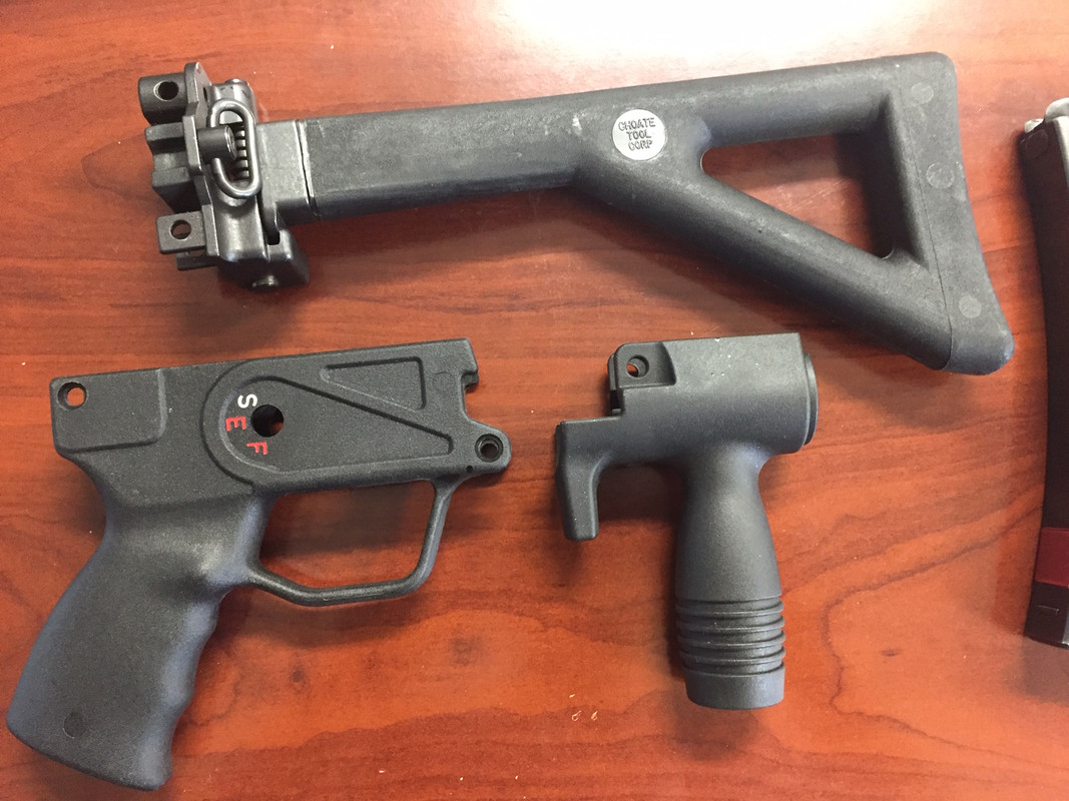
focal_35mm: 29
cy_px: 400
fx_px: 895
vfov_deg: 48.2
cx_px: 534
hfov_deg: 61.7
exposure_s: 1/15
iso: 320
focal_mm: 4.15
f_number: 2.2
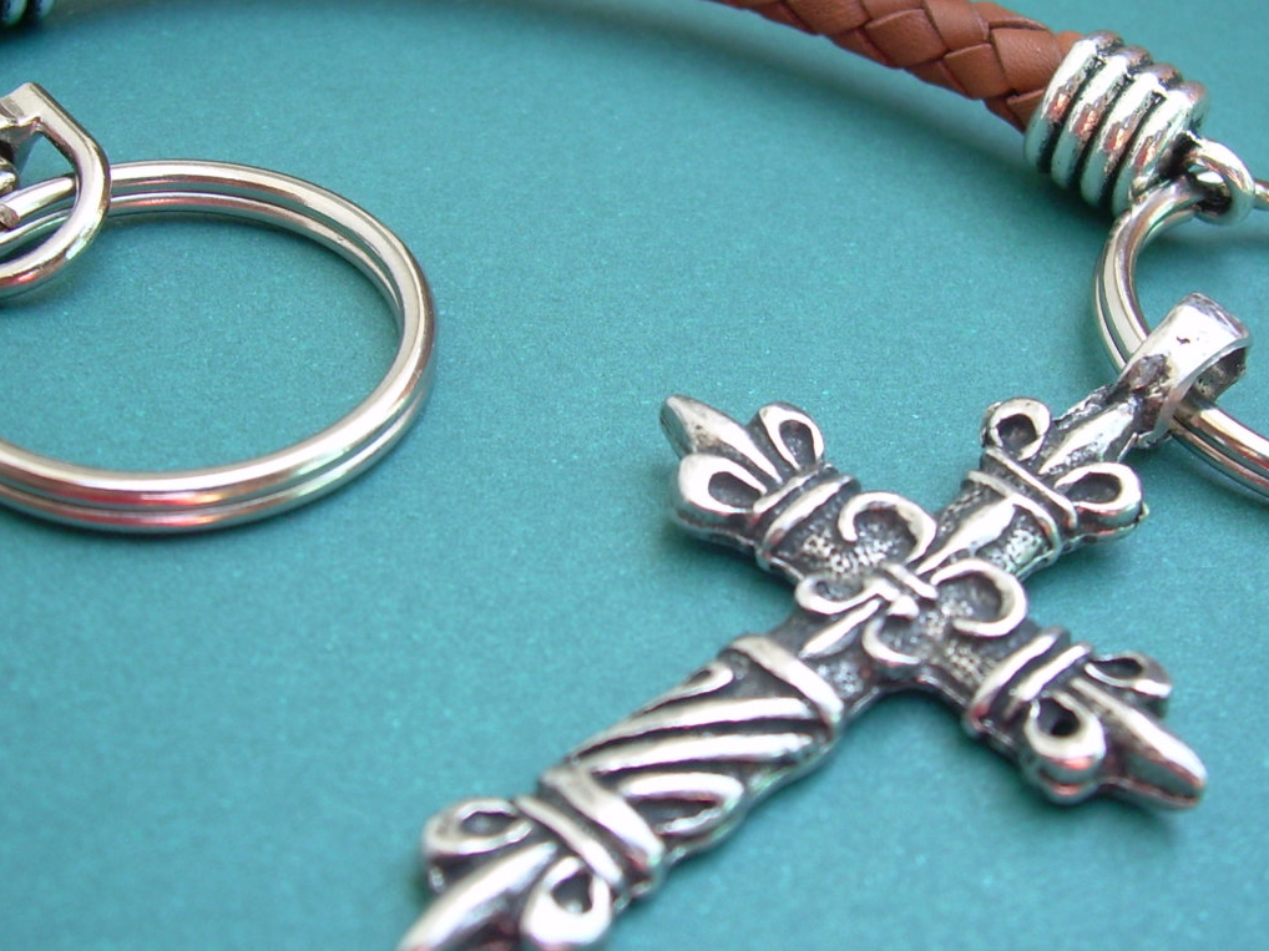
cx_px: 620
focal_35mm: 56
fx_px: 2052
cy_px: 350
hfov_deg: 34.4
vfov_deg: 26.0
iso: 50
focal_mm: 6.3
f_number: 2.8
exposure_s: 1/105
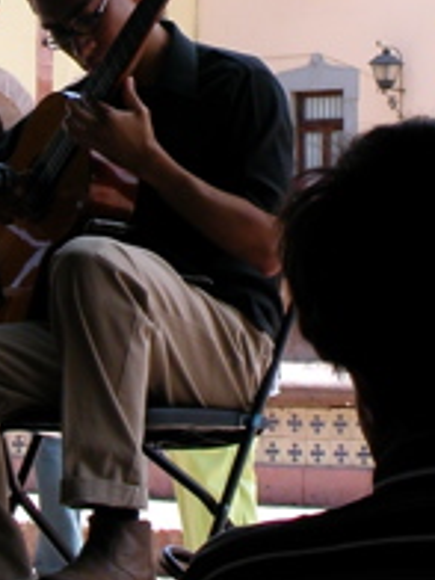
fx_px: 3787
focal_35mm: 226
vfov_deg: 8.7
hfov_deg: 6.6
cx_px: 124
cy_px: 12
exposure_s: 1/153
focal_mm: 16.8
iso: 100
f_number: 4.8
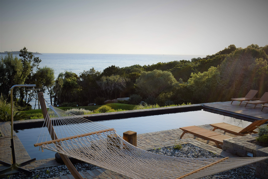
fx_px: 301
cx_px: 134
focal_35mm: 40
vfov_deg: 33.0
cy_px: 90
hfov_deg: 47.9
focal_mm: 27
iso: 200
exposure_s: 1/400
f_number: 10
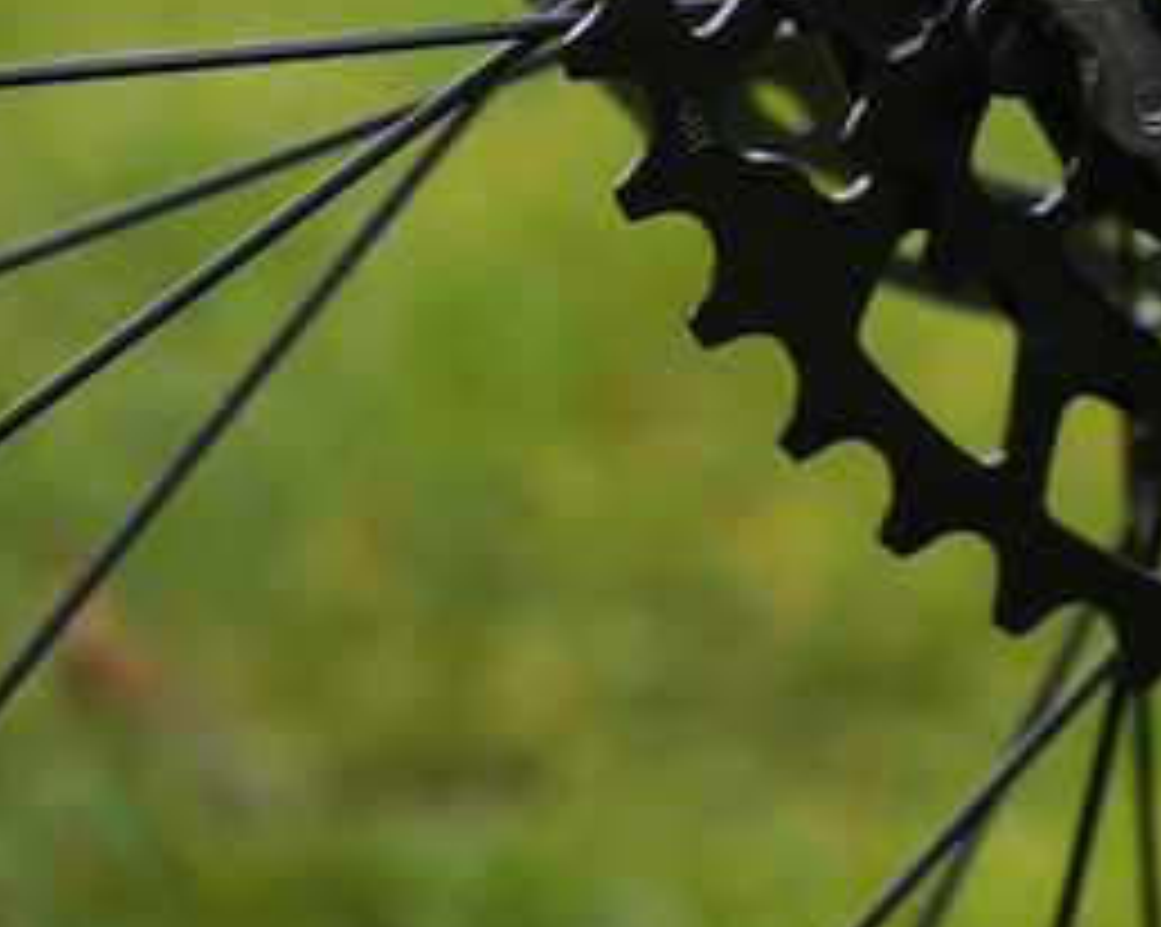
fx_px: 6524
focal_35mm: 190
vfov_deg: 8.0
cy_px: -394
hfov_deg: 9.7
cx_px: 2070
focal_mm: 51
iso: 100
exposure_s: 1/100
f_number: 4.5
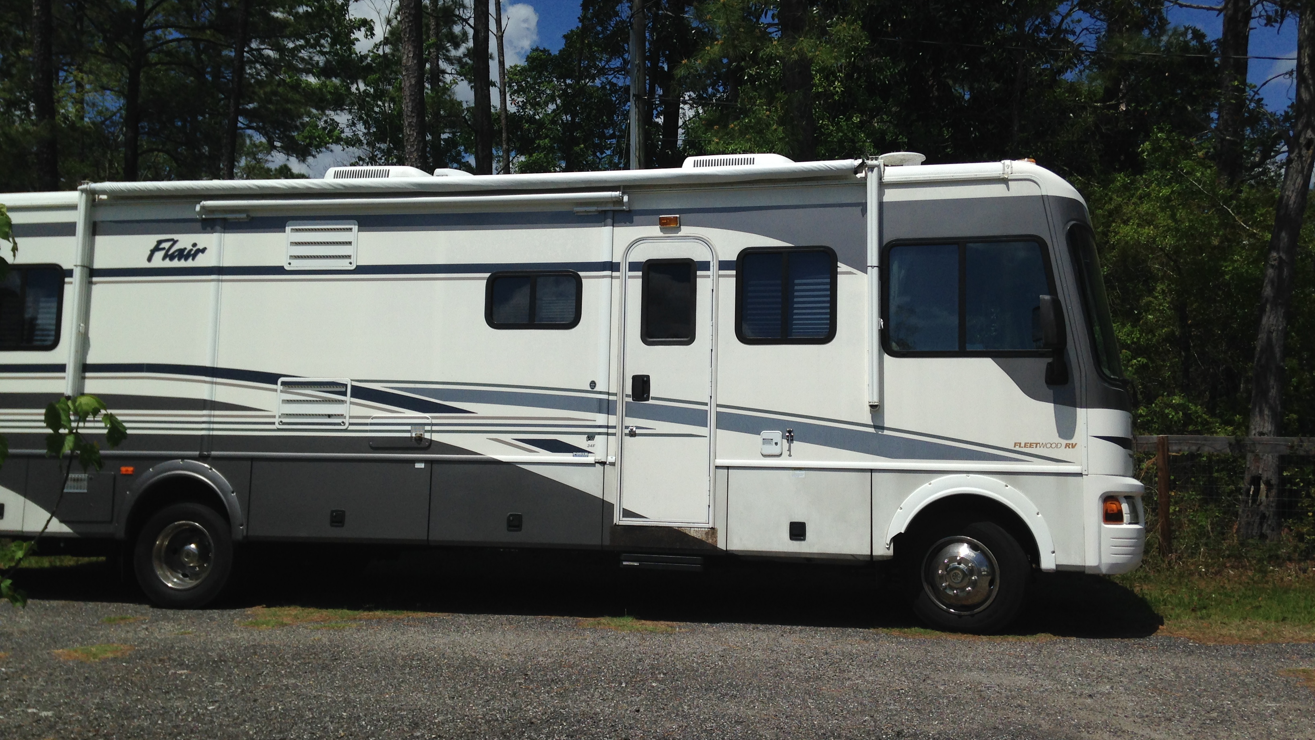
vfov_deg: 32.8
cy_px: 381
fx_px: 1255
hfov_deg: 55.3
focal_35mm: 36
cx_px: 658
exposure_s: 1/4926
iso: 50
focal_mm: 4.12
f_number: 2.4
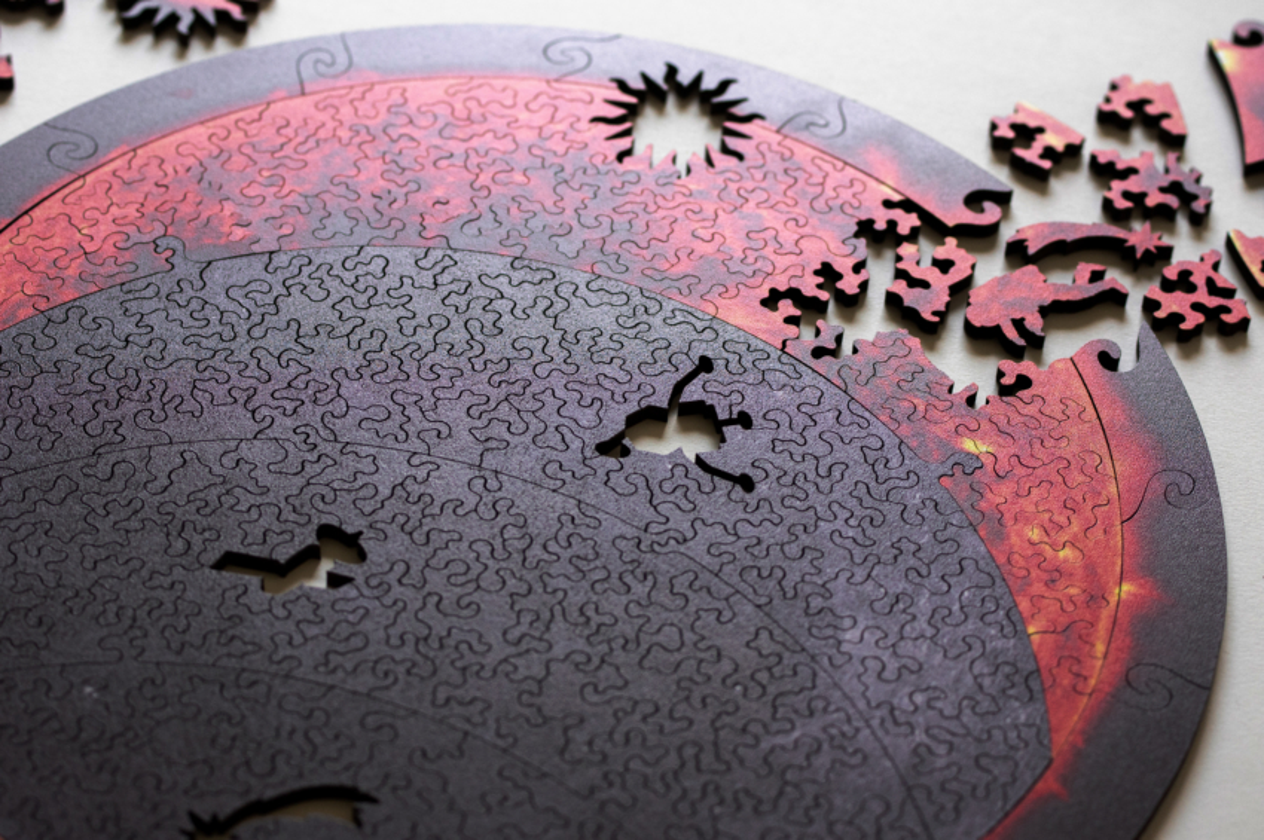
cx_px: 632
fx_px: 2631
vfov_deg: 18.1
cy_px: 420
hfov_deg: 27.0
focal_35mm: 75
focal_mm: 50
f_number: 5
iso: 400
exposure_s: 1/250
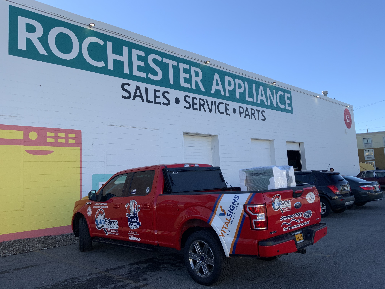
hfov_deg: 61.7
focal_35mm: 29
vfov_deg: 48.2
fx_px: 323
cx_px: 192
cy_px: 144
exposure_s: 1/1076
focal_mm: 3
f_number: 1.8
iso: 16
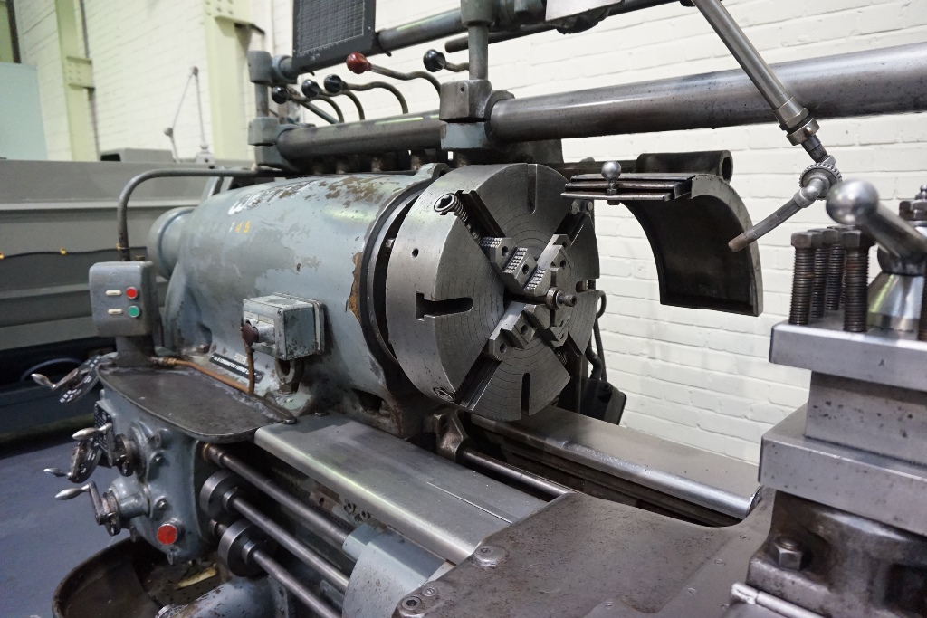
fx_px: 618
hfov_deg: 73.7
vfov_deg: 53.1
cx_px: 464
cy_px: 309
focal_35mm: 24
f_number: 3.5
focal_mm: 16
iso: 3200
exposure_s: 1/80
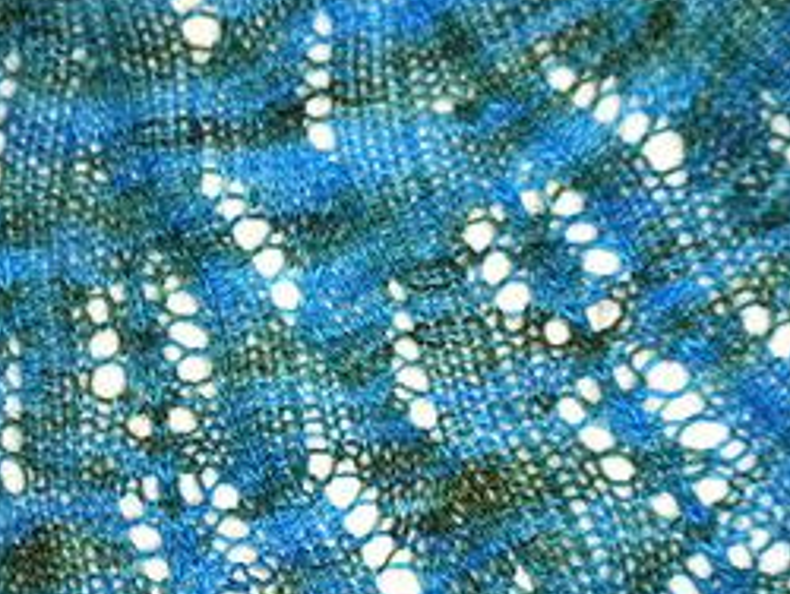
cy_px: 517
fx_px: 1690
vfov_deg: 19.6
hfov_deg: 26.2
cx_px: 297
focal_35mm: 74
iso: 400
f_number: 3.5
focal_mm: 6.6
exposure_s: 1/30
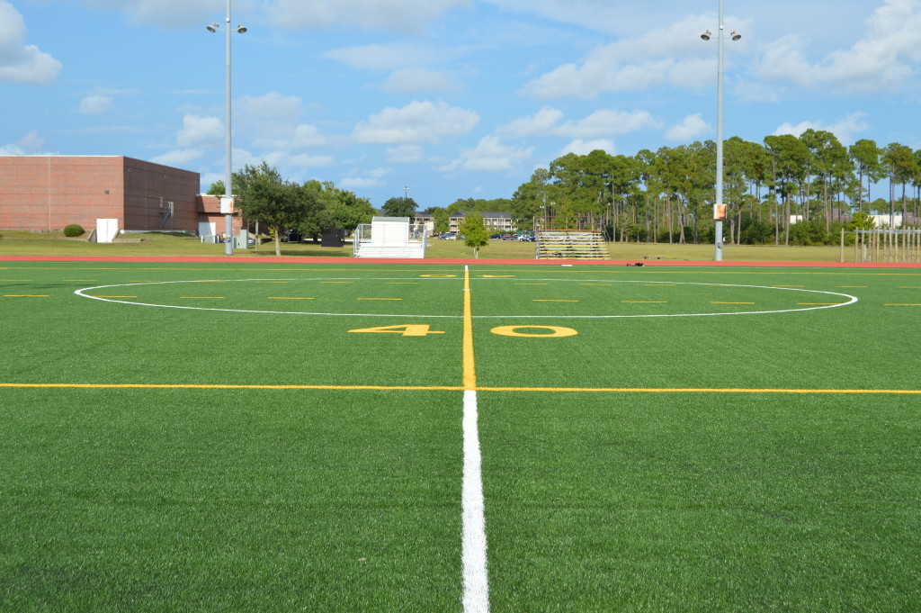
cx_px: 460
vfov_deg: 28.9
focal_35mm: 46
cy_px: 306
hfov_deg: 42.4
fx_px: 1189
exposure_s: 1/320
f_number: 9
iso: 100
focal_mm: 31
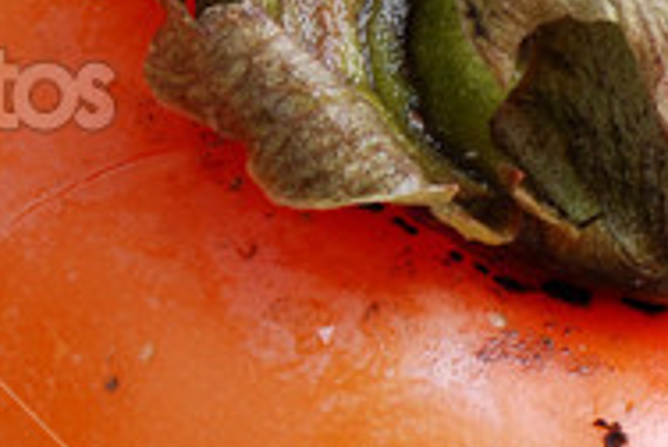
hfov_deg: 2.8
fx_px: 13678
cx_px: -290
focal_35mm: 736
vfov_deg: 1.9
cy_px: 94
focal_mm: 90
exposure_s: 1/125
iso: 100
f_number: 20
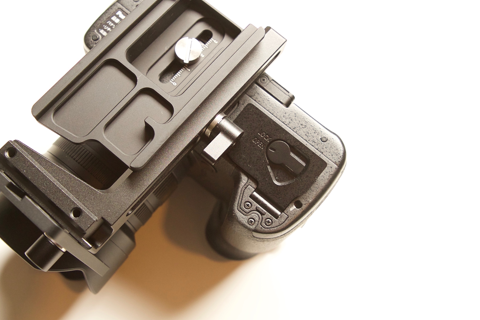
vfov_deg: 33.4
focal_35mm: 40
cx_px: 232
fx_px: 534
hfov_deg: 48.4
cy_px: 152
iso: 1250
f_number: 4.5
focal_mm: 24
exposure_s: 1/250
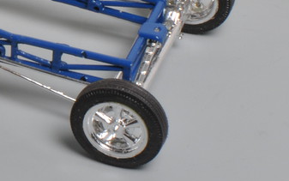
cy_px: -144
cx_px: -79
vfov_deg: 2.4
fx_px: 4248
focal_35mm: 539
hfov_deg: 3.9
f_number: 32
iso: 200
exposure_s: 1/60
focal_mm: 85
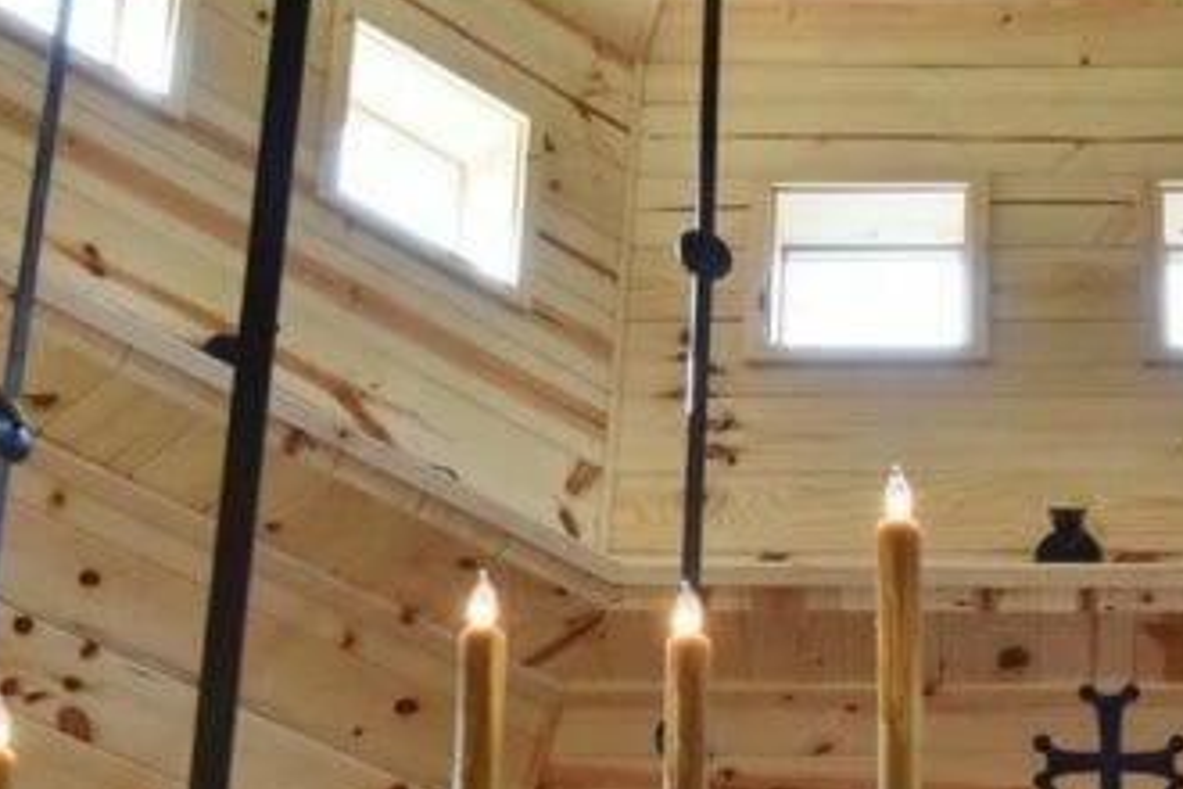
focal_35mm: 109
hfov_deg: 18.4
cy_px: 984
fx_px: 3582
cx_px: 1079
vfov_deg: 12.2
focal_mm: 20
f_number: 6.3
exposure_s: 1/80
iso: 400
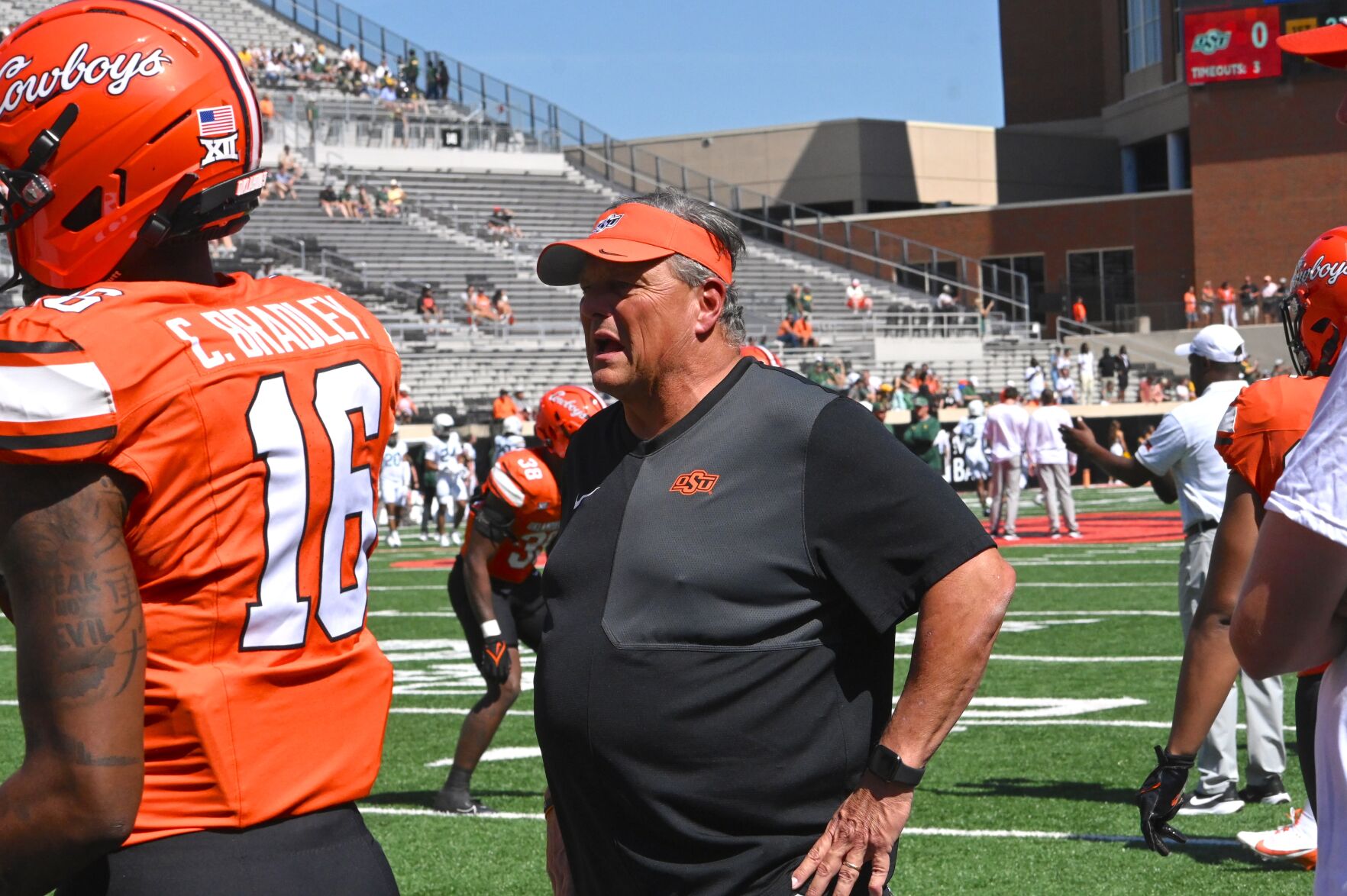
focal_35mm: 105
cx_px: 674
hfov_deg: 19.5
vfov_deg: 13.0
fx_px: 3926
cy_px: 448
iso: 2000
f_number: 11
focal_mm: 70
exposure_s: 1/5000
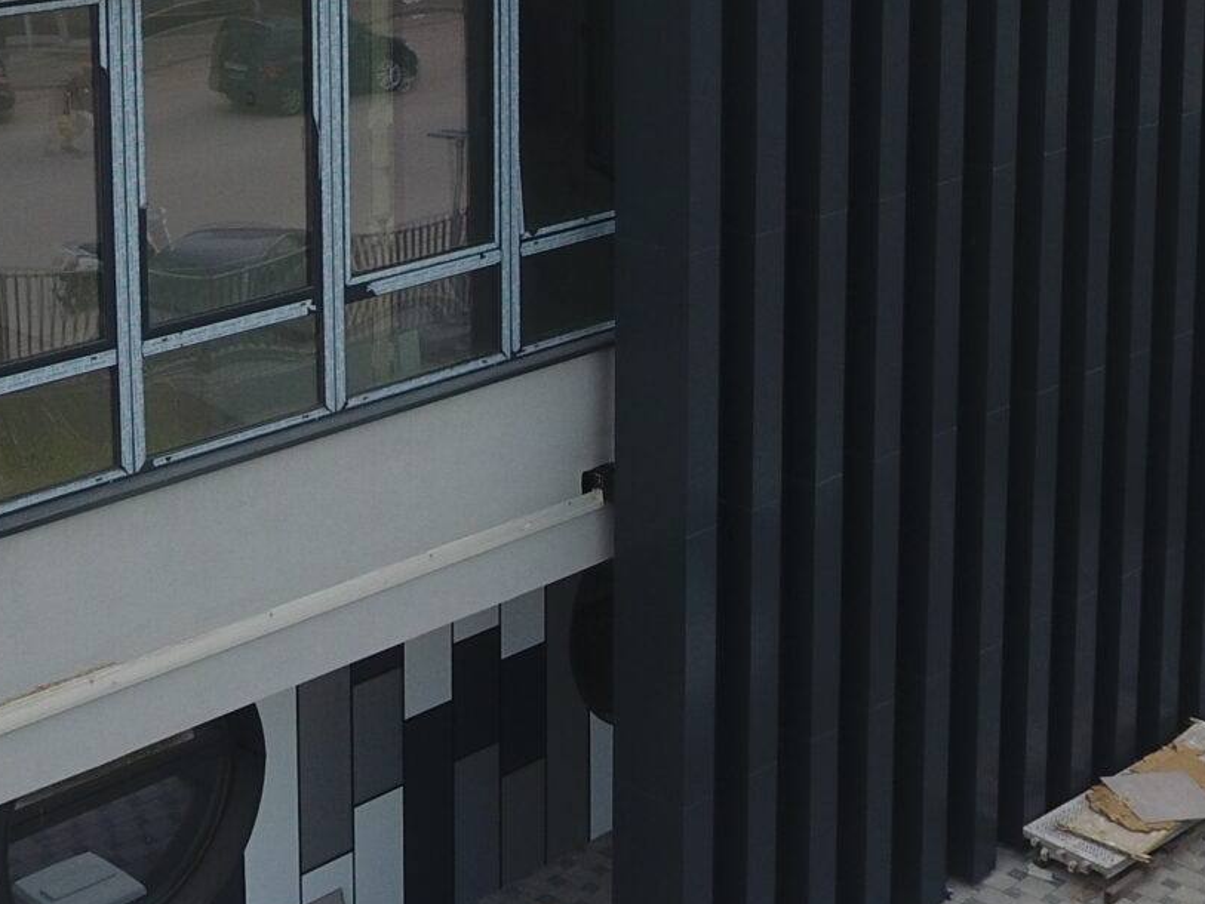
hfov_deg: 30.3
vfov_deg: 22.4
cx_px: 335
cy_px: -4
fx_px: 2193
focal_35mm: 63
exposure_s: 1/490
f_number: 2.8
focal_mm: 3.61
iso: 100
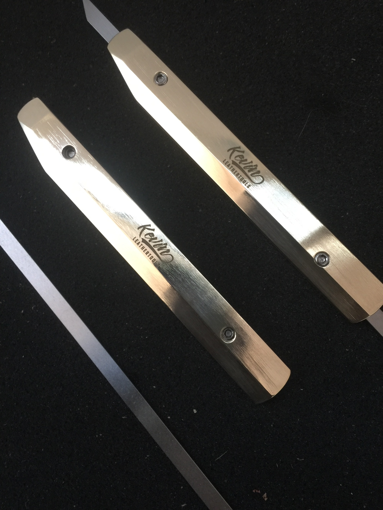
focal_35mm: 29
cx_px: 192
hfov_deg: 48.2
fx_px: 428
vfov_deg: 61.7
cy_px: 255
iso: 100
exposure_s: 1/17
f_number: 2.2
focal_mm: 4.15
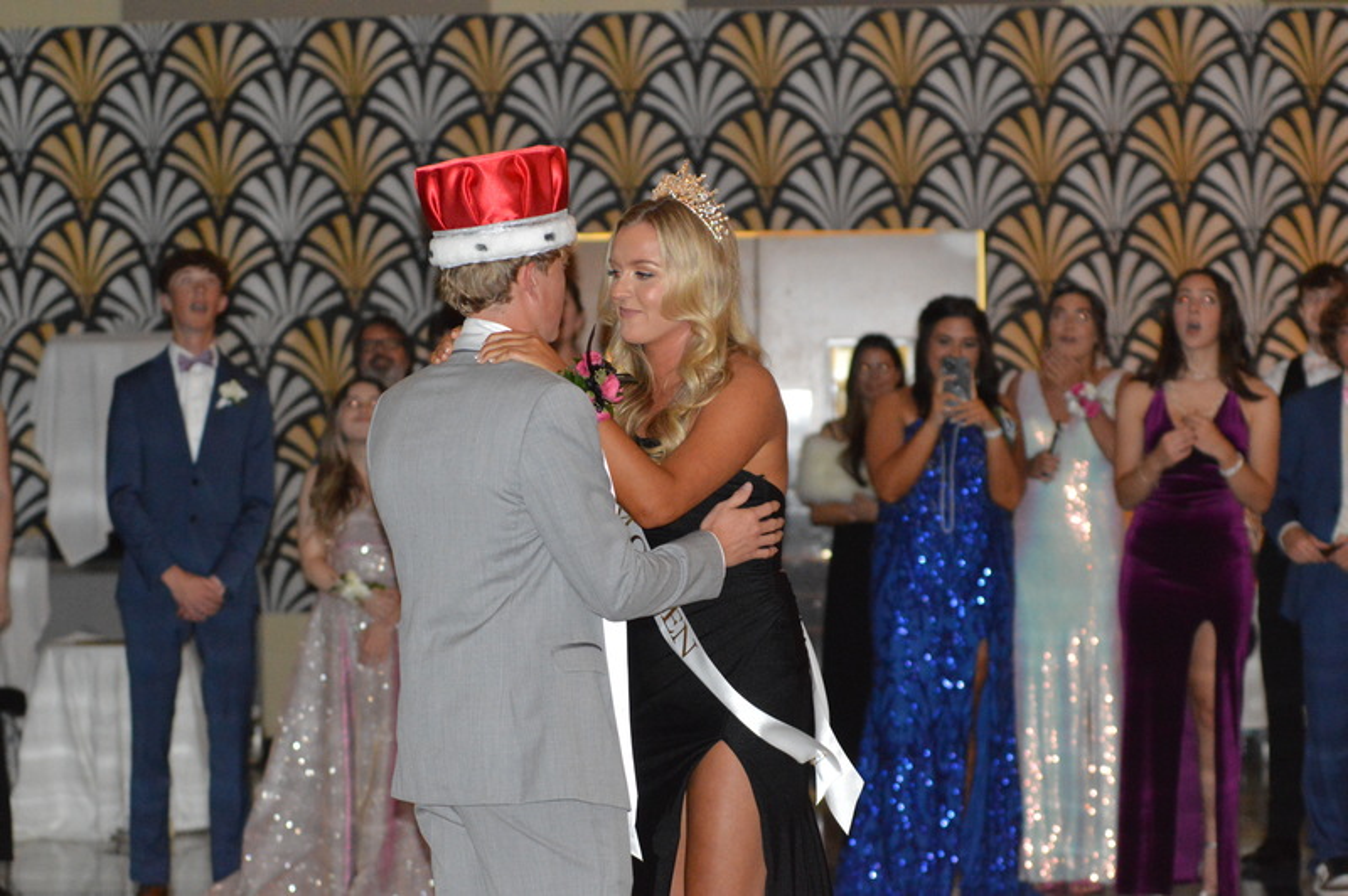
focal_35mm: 105
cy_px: 448
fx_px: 3928
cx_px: 674
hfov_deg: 19.5
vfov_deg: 13.0
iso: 3200
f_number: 2.8
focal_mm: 70
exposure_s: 1/60
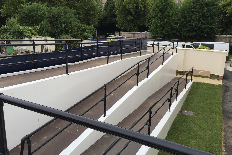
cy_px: 73
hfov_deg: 60.3
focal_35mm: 31
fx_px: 200
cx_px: 114
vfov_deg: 42.3
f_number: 2.2
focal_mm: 4.15
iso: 32
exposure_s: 1/898
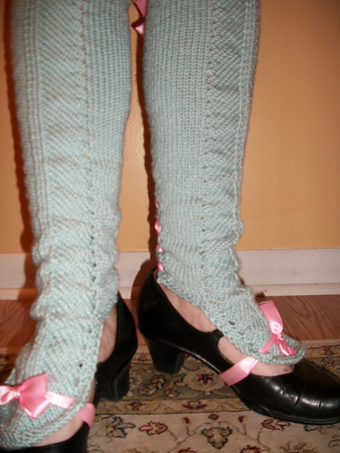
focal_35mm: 32
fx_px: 419
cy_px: 226
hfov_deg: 44.2
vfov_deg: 56.8
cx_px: 170
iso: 80
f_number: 2.9
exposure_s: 1/30
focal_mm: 5.7
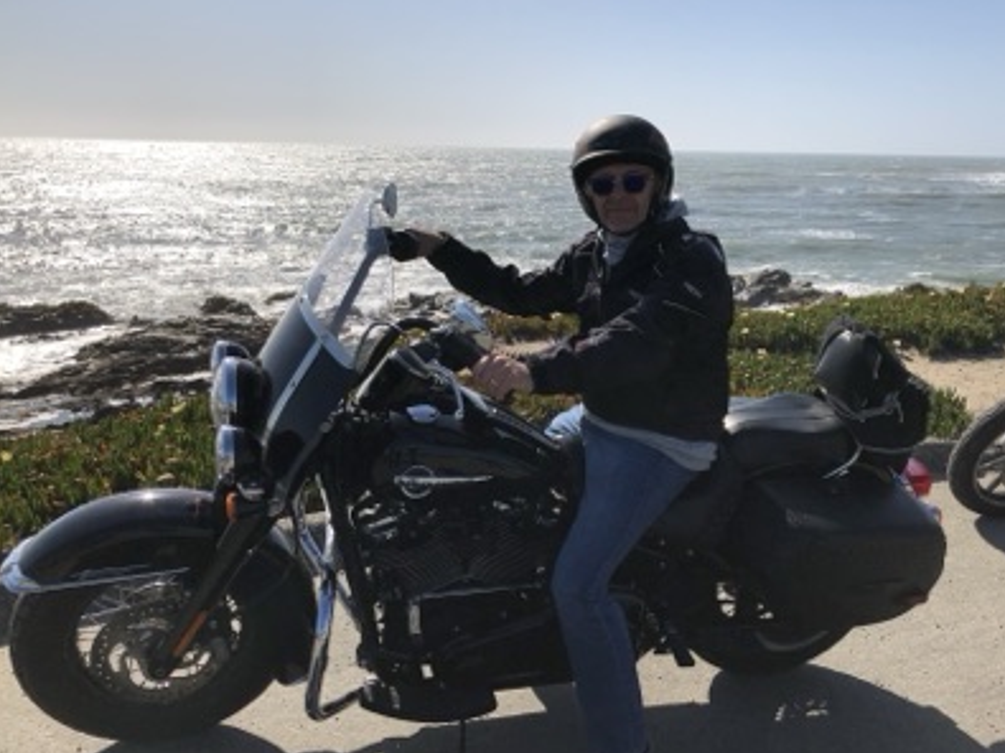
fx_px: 987
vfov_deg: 41.8
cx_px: 547
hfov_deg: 53.9
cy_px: 371
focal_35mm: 34
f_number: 1.8
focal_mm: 4
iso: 25
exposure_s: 1/6024
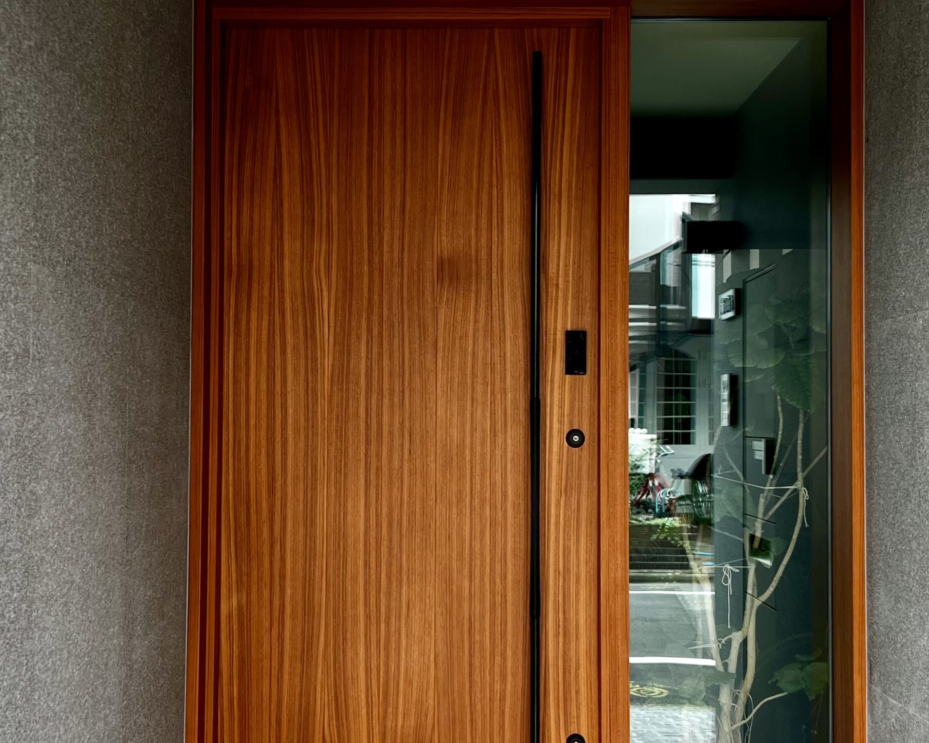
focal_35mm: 28
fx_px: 770
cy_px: 364
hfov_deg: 62.1
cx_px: 422
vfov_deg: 51.5
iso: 50
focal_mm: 5.7
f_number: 1.5
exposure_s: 1/121
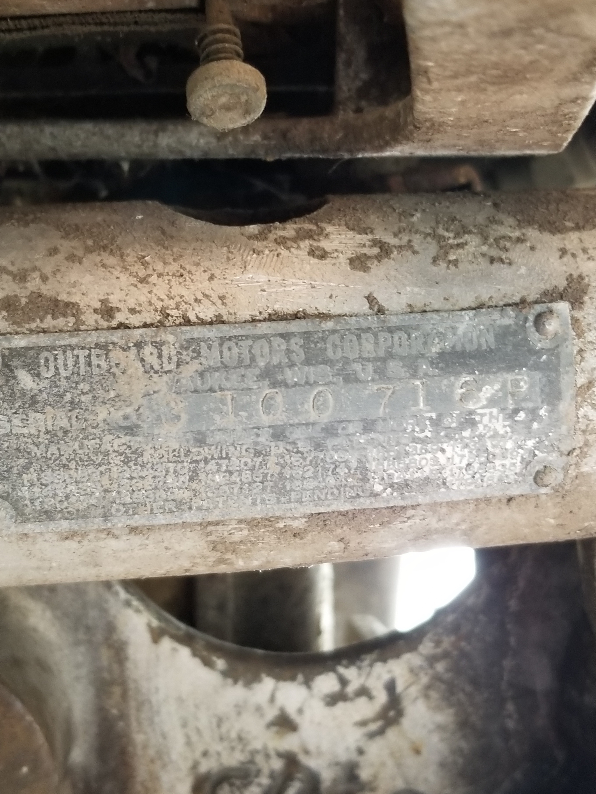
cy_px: 397
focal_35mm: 26
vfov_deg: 67.3
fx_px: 597
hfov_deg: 53.1
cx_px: 298
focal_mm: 4.3
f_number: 1.7
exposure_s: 1/12
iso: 250
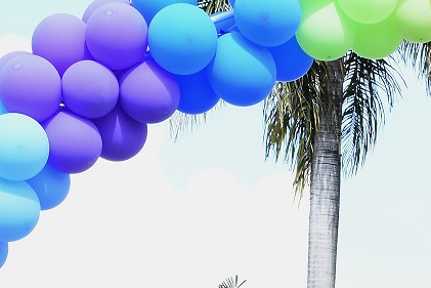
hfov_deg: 10.4
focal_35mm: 192
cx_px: 634
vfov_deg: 6.9
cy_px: 552
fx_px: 2304
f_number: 9.5
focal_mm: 27
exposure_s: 1/180
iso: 400
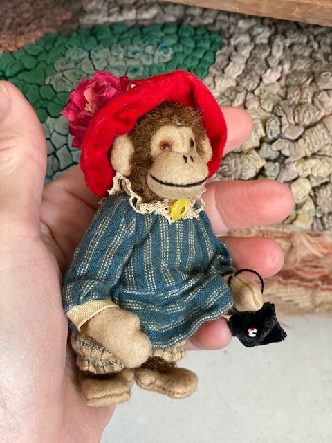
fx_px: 665
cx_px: 166
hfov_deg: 28.0
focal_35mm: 52
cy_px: 222
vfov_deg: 36.8
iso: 125
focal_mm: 6
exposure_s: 1/40
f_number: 2
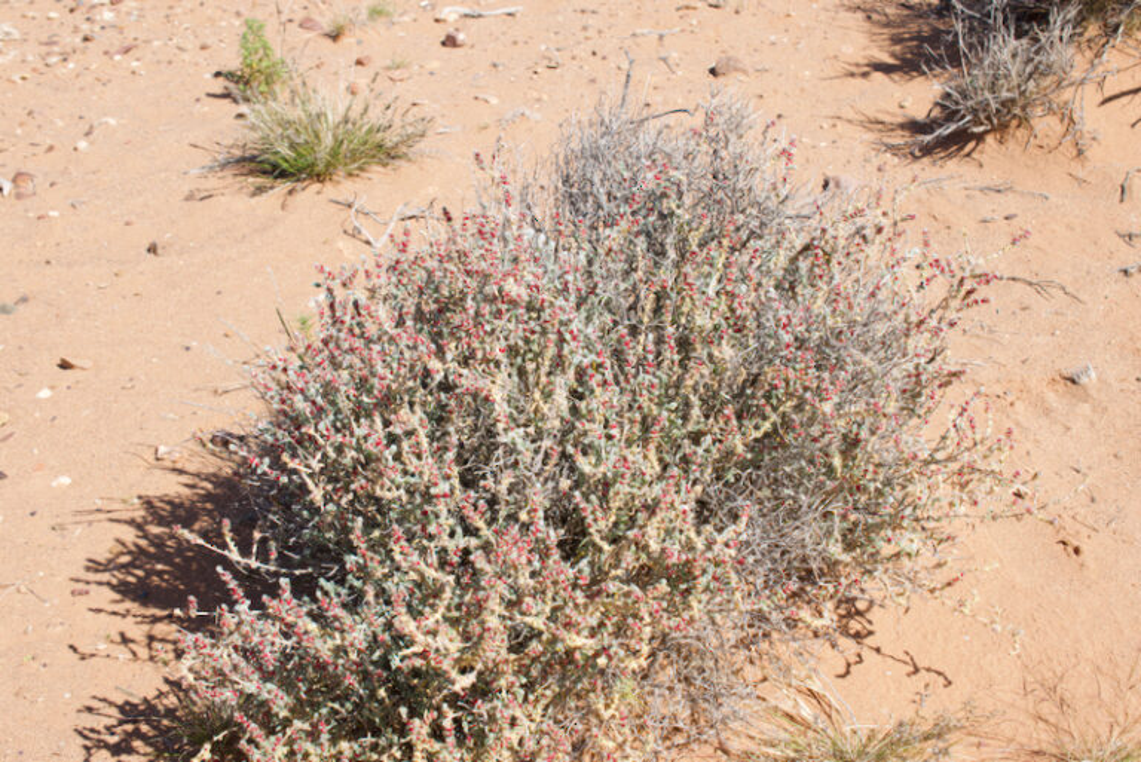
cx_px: 570
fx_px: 1903
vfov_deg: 22.7
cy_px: 381
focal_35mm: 60
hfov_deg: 33.4
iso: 125
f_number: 9
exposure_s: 1/320
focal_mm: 40
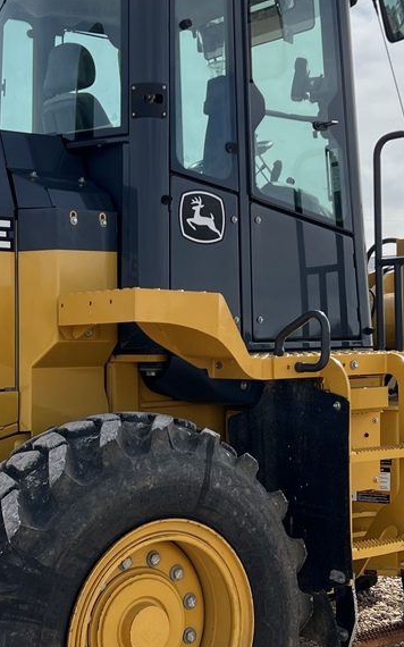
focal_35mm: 66
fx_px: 1163
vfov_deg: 31.1
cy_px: 331
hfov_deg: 19.7
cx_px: 181
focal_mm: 5.7
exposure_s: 1/3077
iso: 50
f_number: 1.5
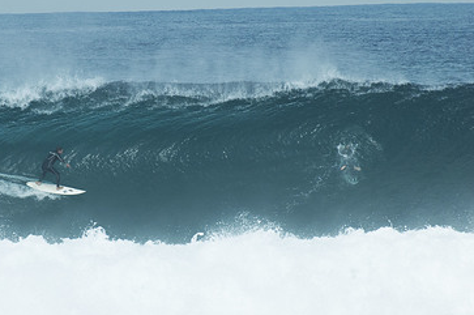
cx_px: 153
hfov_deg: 2.5
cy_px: 191
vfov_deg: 1.7
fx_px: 10874
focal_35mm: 827
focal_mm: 400
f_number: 11
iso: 200
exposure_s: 1/500
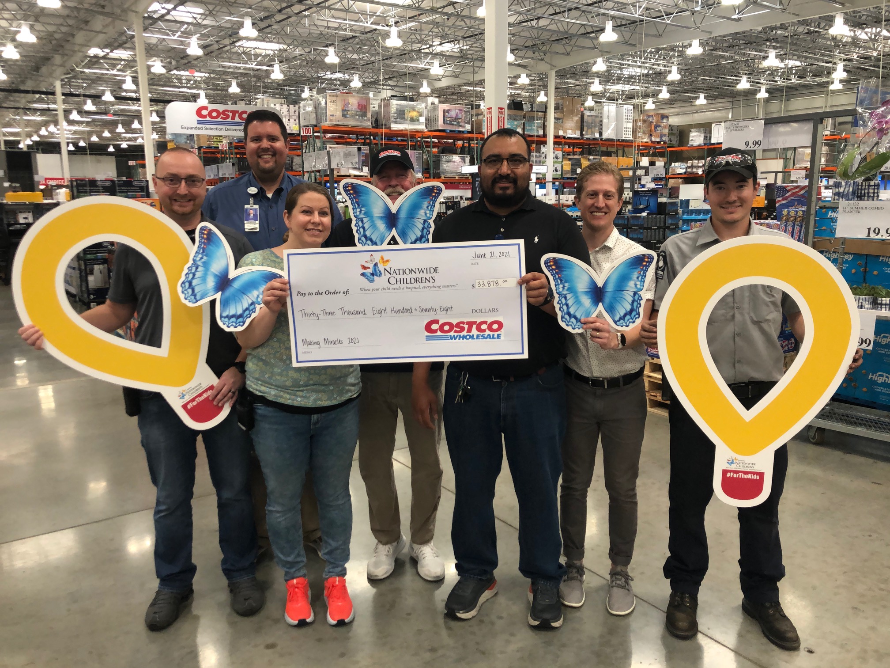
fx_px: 720
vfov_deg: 49.7
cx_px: 445
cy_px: 334
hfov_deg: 63.4
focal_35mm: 28
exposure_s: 1/100
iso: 125
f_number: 1.8
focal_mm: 3.99
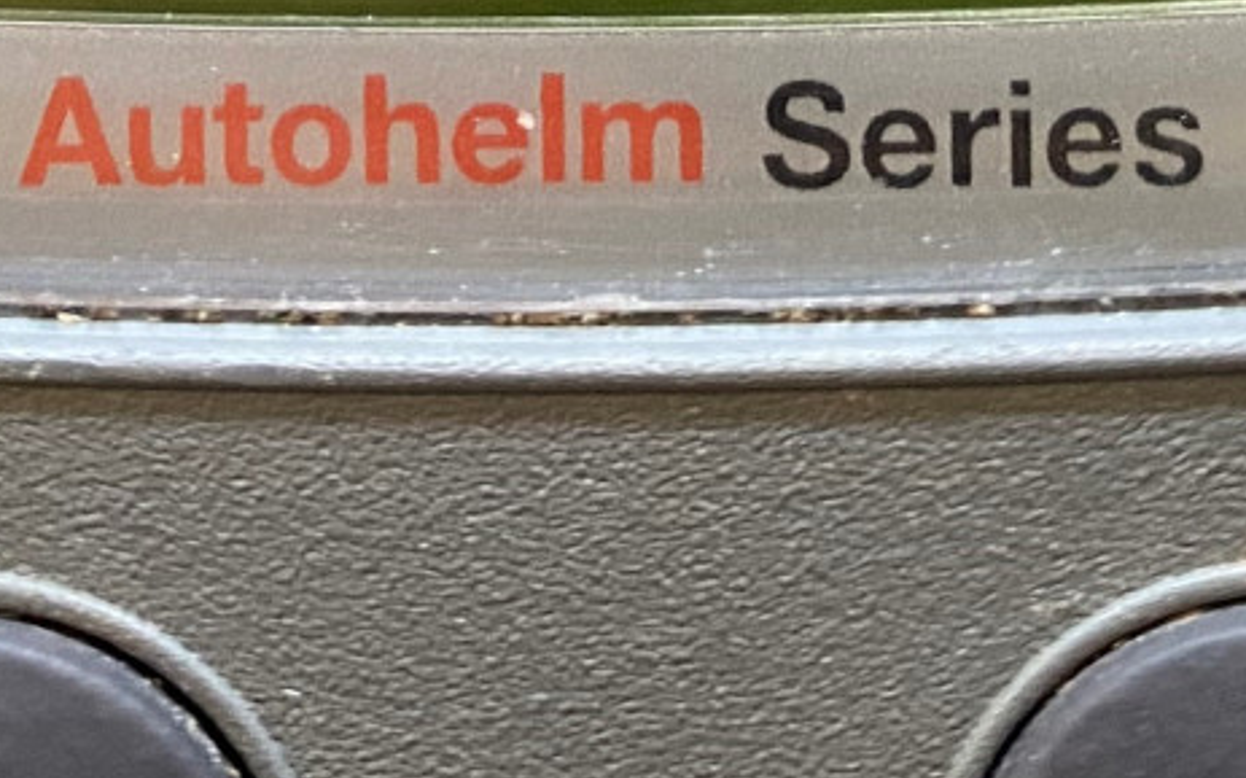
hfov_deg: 17.5
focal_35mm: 119
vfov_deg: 9.7
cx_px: 608
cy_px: -1125
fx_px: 4039
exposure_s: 1/60
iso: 160
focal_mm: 4.25
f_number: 1.8
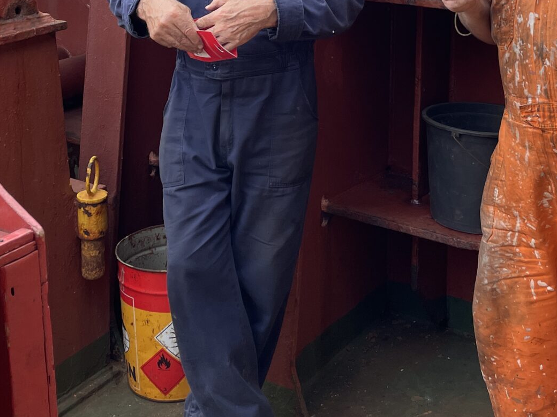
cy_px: -57
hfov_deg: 30.2
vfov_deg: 21.6
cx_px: 325
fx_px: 1030
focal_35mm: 64
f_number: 1.6
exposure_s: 1/561
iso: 32
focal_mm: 4.2
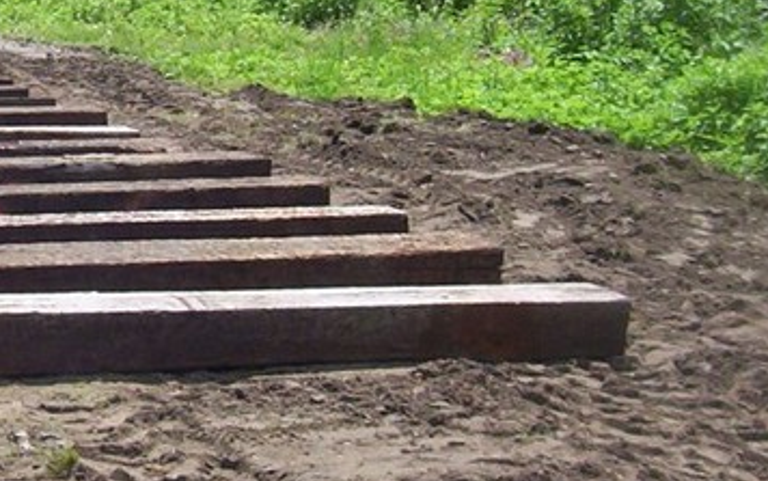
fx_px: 2283
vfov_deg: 12.0
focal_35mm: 109
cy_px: 114
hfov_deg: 18.5
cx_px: -37
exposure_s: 1/454
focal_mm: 5.77
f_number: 5.17
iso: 100
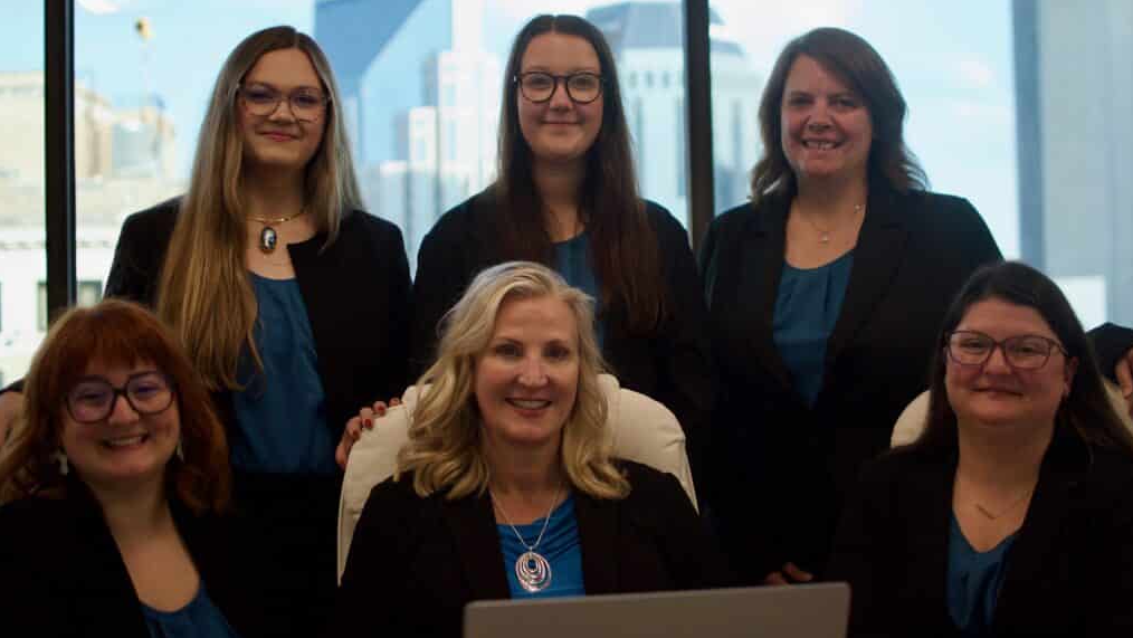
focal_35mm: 56
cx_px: 568
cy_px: 309
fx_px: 1669
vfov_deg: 21.6
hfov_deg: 37.5
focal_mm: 35
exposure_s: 1/640
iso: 280
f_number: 1.8
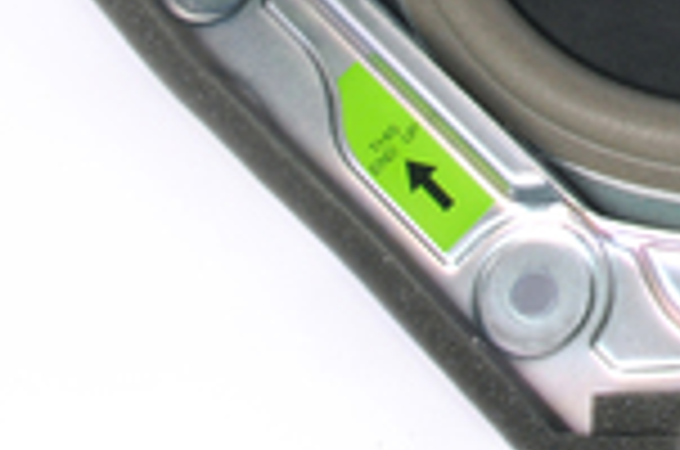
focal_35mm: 140
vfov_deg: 9.5
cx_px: 910
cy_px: -241
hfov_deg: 14.0
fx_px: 2639
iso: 320
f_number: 25
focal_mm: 22
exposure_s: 1/200
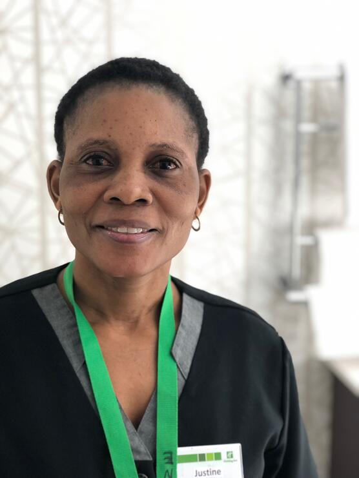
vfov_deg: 33.8
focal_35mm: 57
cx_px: 180
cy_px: 239
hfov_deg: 25.7
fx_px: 788
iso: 64
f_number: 2.8
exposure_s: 1/30
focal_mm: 6.6
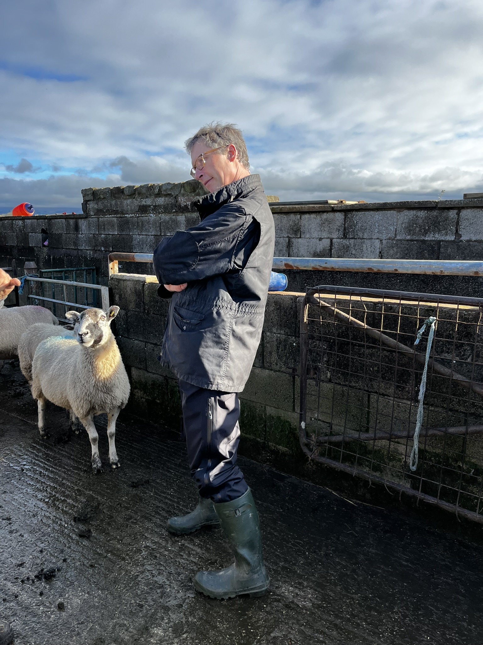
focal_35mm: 26
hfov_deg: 53.1
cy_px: 322
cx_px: 242
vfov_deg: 67.3
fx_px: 484
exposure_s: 1/1225
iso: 50
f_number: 1.6
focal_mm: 5.1
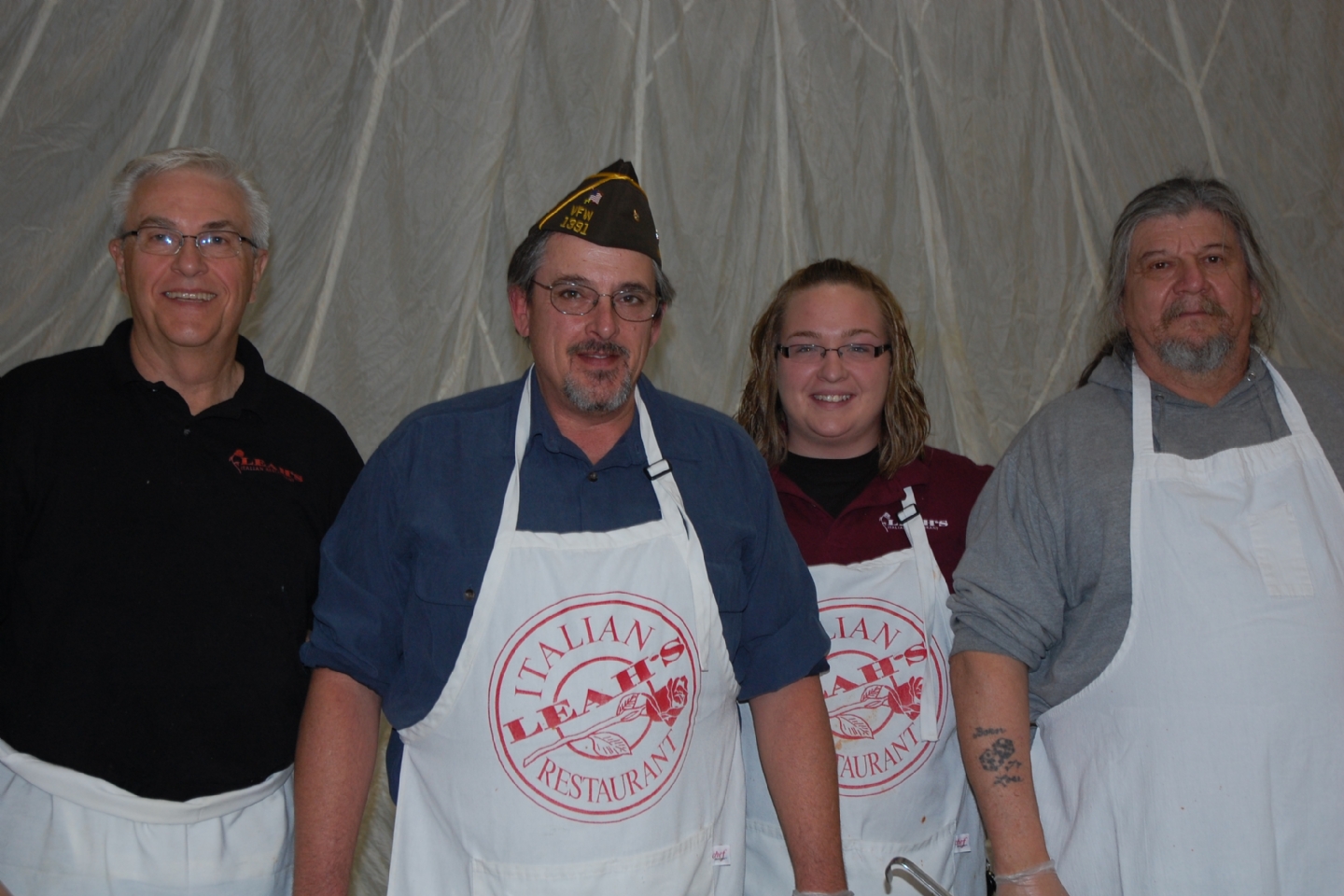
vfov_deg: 28.9
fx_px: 1736
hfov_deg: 42.3
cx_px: 672
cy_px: 448
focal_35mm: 46
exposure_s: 1/60
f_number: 4
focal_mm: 31
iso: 400
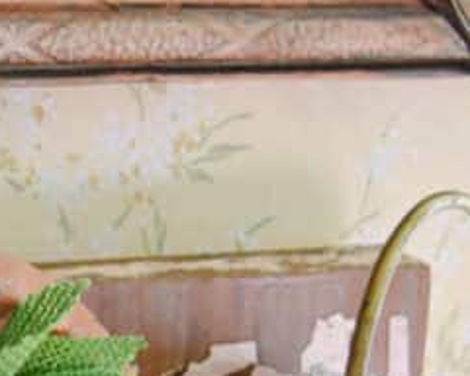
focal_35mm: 162
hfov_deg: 11.7
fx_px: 2253
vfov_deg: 9.4
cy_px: 435
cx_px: -100
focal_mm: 24
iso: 640
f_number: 4
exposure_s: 1/60
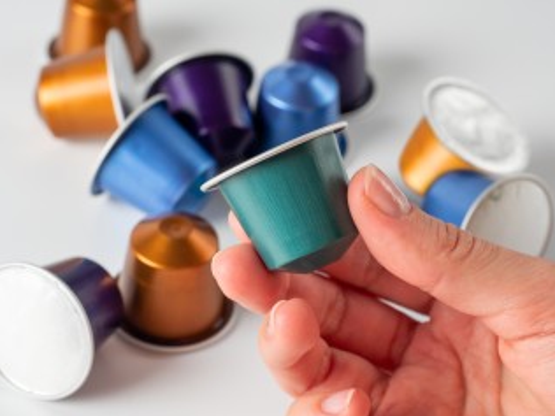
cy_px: 199
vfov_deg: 16.8
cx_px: 276
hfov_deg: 22.3
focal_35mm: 88
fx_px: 1411
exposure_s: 1/160
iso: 200
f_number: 5.6
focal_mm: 40
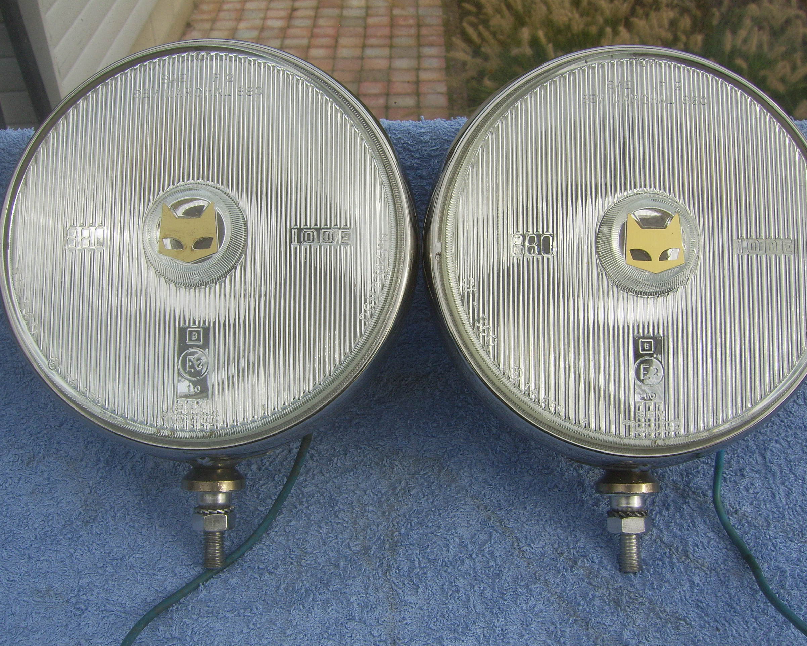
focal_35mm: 40
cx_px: 397
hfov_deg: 45.8
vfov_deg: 37.3
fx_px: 955
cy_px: 320
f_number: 6.4
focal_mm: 7.8
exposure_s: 1/160
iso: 50
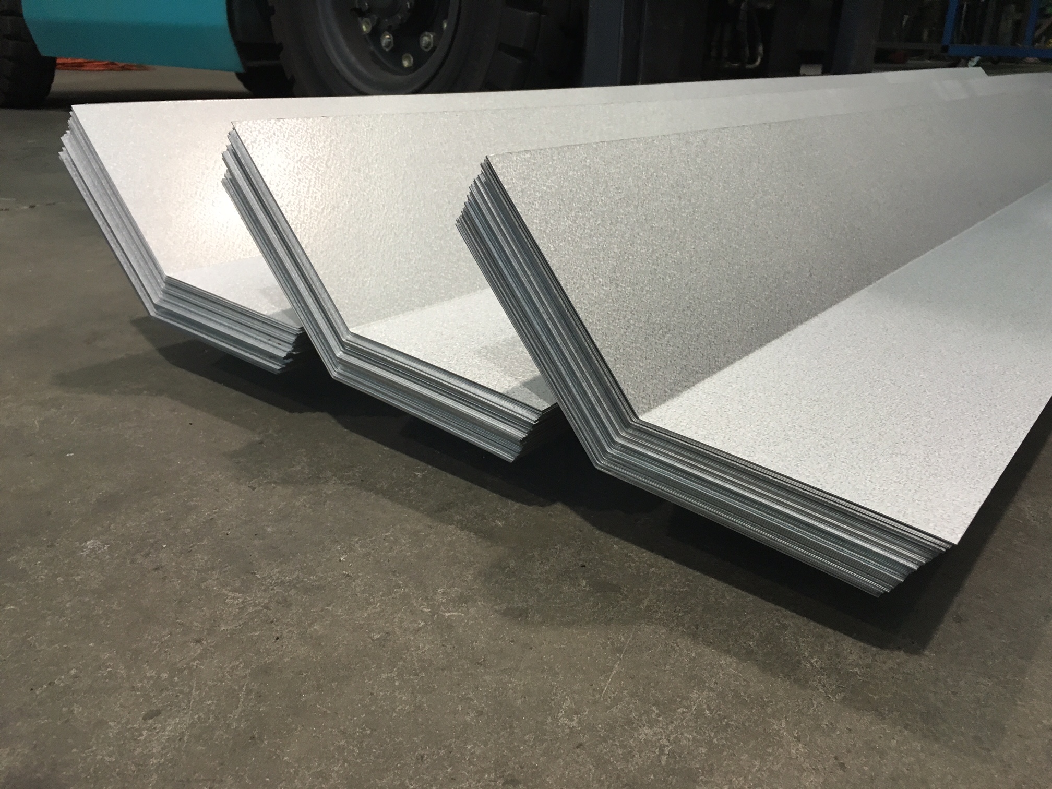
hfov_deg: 61.7
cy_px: 394
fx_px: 881
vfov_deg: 48.2
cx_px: 526
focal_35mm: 29
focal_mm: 4.15
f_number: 2.2
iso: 125
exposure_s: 1/33
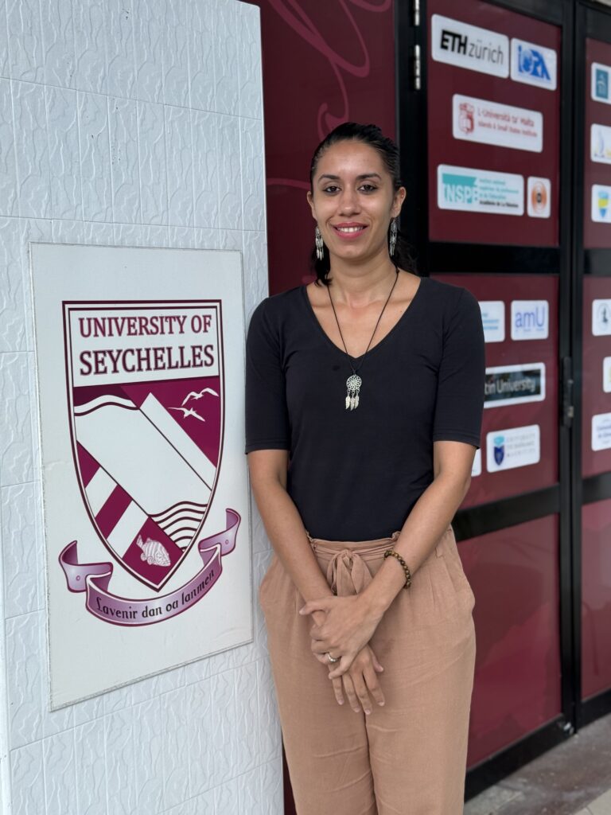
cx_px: 306
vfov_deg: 39.7
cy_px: 408
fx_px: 1130
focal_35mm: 48
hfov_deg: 30.3
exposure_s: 1/1285
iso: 100
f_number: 1.78
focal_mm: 6.76
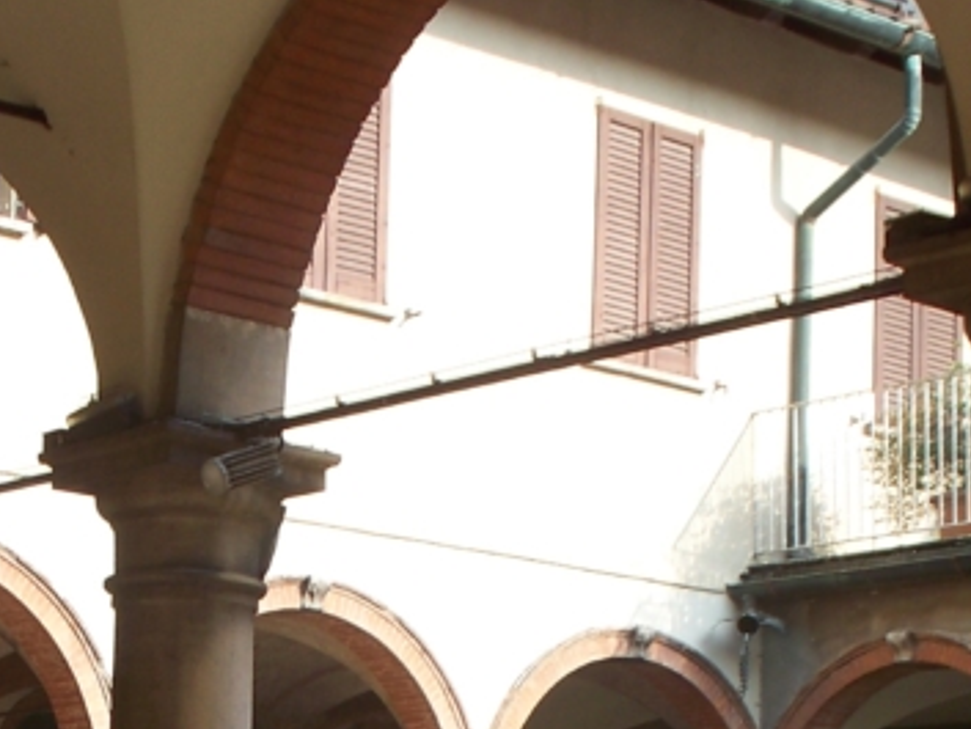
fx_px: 2946
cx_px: 245
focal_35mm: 105
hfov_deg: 18.6
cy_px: 1033
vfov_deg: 13.4
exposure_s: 1/320
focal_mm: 7.54
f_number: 2.8
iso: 80
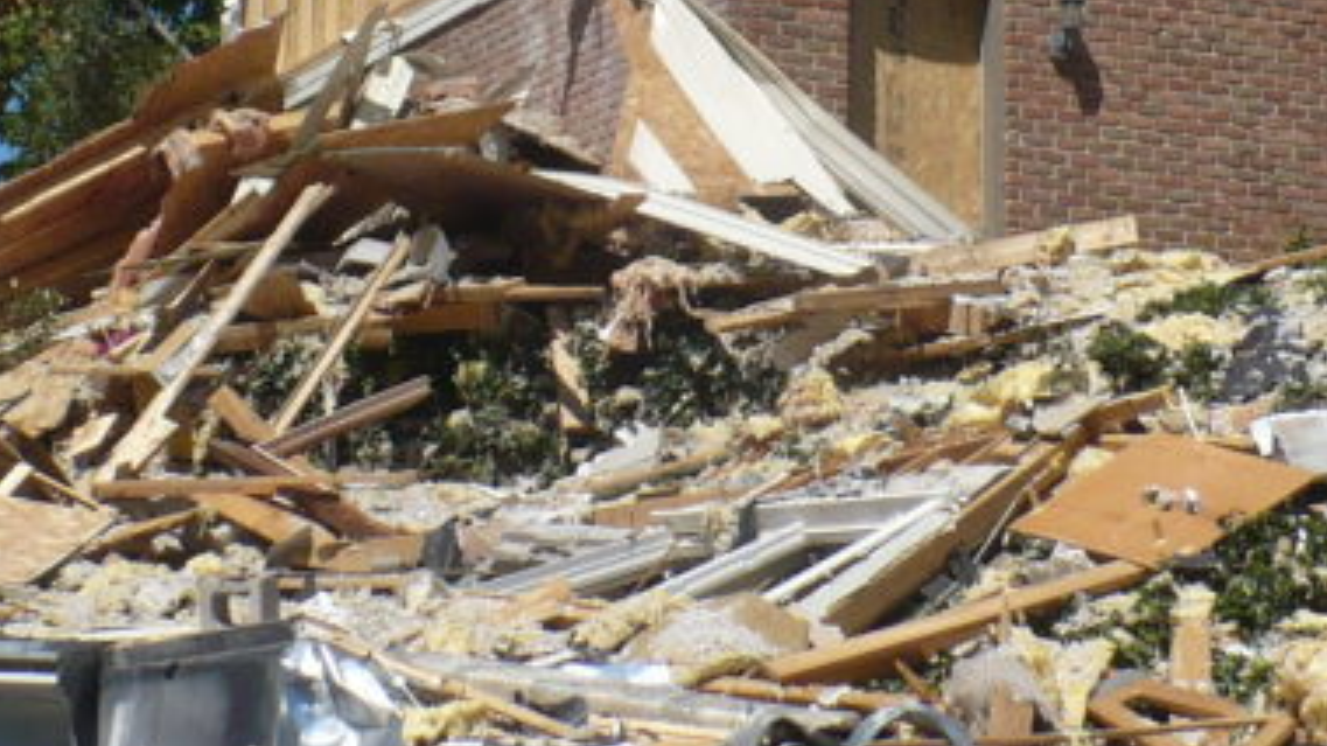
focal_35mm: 109
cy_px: 147
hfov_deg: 19.6
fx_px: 3835
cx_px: 669
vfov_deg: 11.1
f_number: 8
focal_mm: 6.1
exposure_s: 1/250
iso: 100
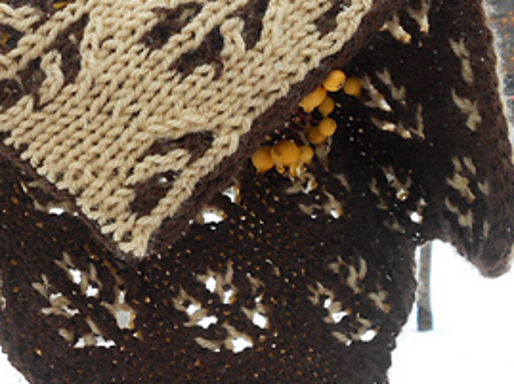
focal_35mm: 54
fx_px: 801
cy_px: 188
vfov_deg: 27.0
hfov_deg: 35.0
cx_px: 145
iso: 80
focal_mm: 5.1
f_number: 3.4
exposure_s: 1/80
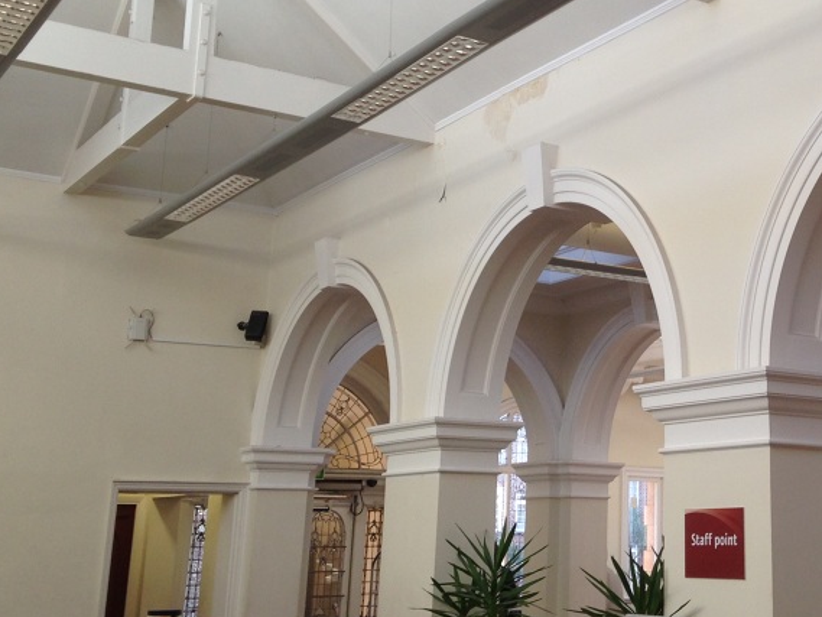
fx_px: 1378
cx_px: 636
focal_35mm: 58
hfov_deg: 32.5
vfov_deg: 25.1
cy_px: 218
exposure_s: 1/142
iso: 50
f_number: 2.4
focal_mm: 4.12
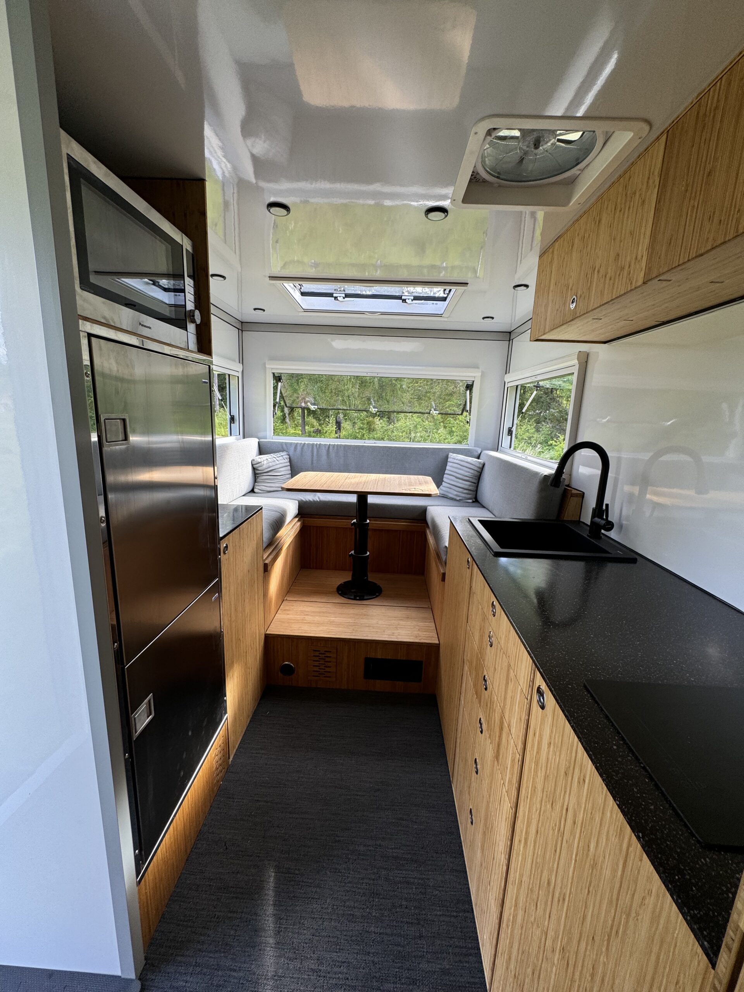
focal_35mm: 14
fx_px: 401
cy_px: 496
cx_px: 372
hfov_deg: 85.7
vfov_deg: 102.1
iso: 50
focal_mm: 2.22
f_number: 2.2
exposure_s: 1/99
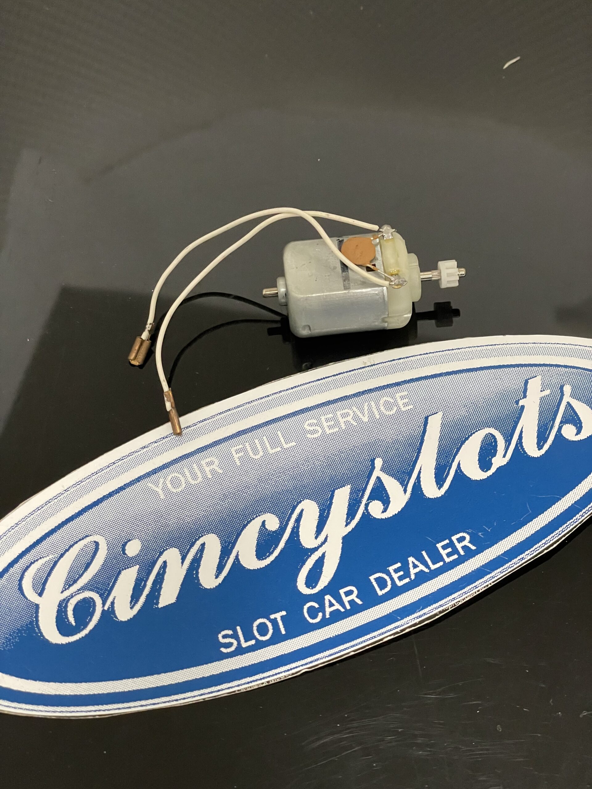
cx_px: 296
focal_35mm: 52
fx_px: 1186
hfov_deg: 28.0
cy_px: 394
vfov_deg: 36.8
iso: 800
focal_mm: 6
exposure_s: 1/60
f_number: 2
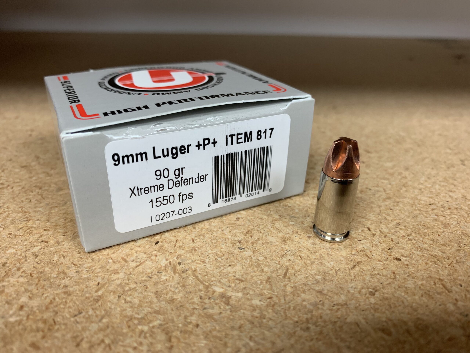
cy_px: 176
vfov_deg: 53.1
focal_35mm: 26
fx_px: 353
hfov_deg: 67.3
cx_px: 235
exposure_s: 1/63
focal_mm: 4.25
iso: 100
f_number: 1.8
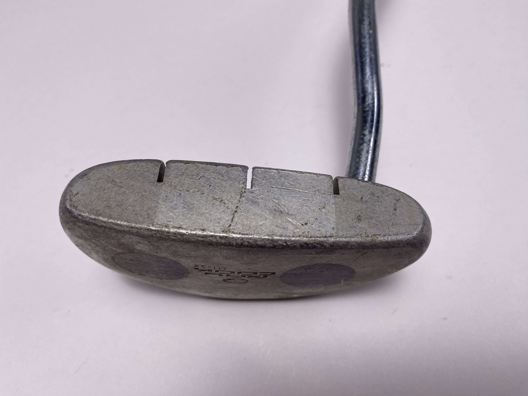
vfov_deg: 54.9
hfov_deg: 69.4
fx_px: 381
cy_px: 198
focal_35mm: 25
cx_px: 264
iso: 32
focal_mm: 4.25
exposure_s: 1/662
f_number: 1.8
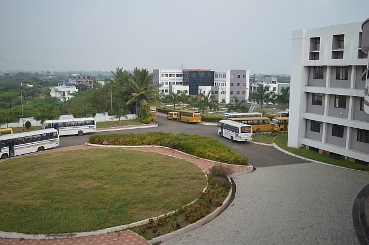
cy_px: 122
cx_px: 184
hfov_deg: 57.2
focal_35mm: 33
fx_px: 338
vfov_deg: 39.9
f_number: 3.8
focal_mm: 22
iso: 100
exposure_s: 1/800
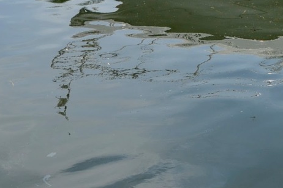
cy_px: -135
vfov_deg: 12.0
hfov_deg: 18.2
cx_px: 357
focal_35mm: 106
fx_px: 832
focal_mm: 20
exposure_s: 1/320
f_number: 9
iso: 100
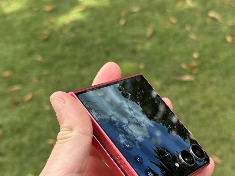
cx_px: 154
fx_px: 530
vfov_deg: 18.7
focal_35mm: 78
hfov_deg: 24.9
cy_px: 140
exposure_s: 1/1027
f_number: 1.78
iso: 100
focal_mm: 6.76
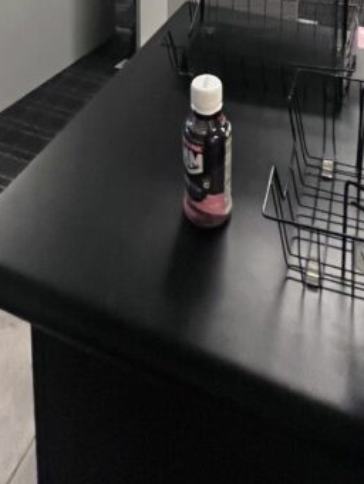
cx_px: 198
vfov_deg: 31.5
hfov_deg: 36.8
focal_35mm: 39
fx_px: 546
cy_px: -196
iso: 640
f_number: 1.8
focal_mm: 1.57
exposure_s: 1/60
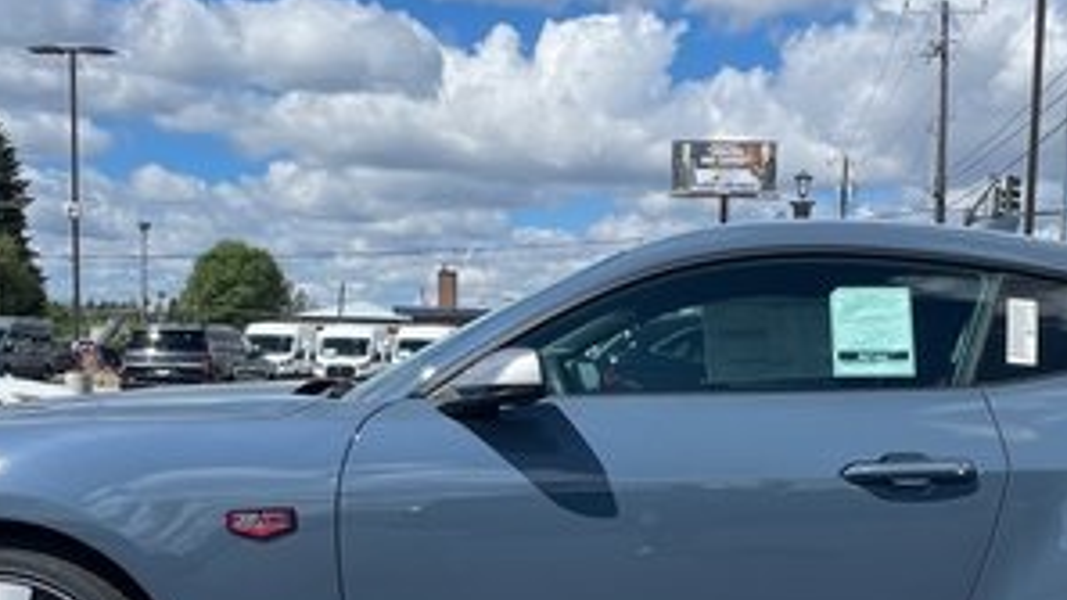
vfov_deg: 19.4
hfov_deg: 34.2
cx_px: 672
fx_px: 1726
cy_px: 535
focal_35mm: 61
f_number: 1.6
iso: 32
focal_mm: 4.2
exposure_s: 1/4292
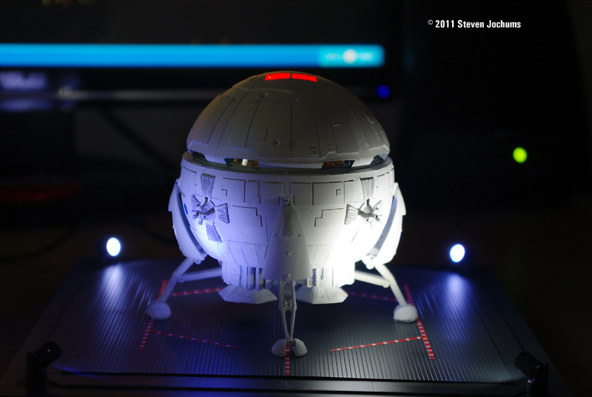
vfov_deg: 16.7
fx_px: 1350
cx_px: 296
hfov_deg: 24.7
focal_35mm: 82
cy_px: 198
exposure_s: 1/3.33
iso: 200
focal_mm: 55
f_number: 5.6
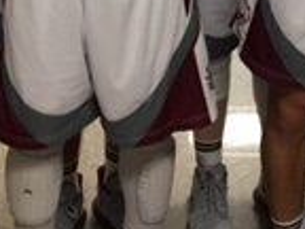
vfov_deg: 10.3
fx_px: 1137
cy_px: -271
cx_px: 252
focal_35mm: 129
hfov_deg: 15.2
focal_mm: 4.15
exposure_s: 1/30
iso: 100
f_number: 2.2
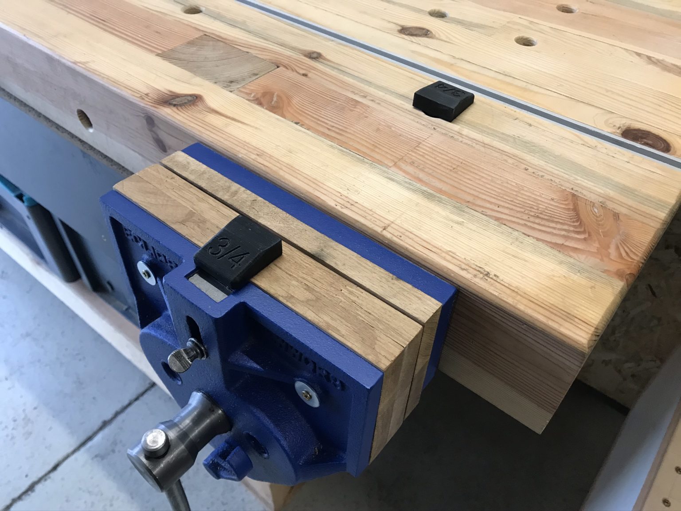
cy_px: 256
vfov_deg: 49.7
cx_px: 340
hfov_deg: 63.4
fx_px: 551
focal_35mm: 28
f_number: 1.8
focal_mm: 3.99
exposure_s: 1/17
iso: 50
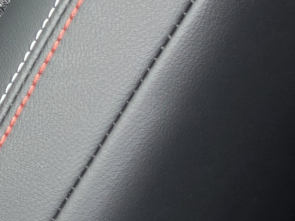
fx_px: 1355
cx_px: -411
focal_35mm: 159
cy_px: -424
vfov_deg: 8.1
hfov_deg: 10.6
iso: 32
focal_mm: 6.3
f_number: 1.7
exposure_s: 1/180
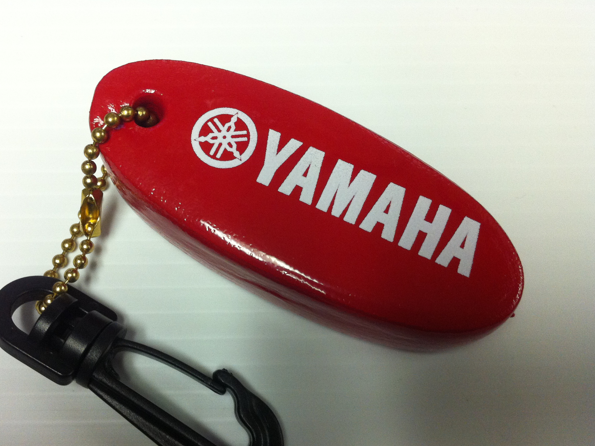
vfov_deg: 35.9
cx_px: 260
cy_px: 252
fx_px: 687
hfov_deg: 46.7
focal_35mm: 40
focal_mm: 3.85
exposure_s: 1/15
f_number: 2.8
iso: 160
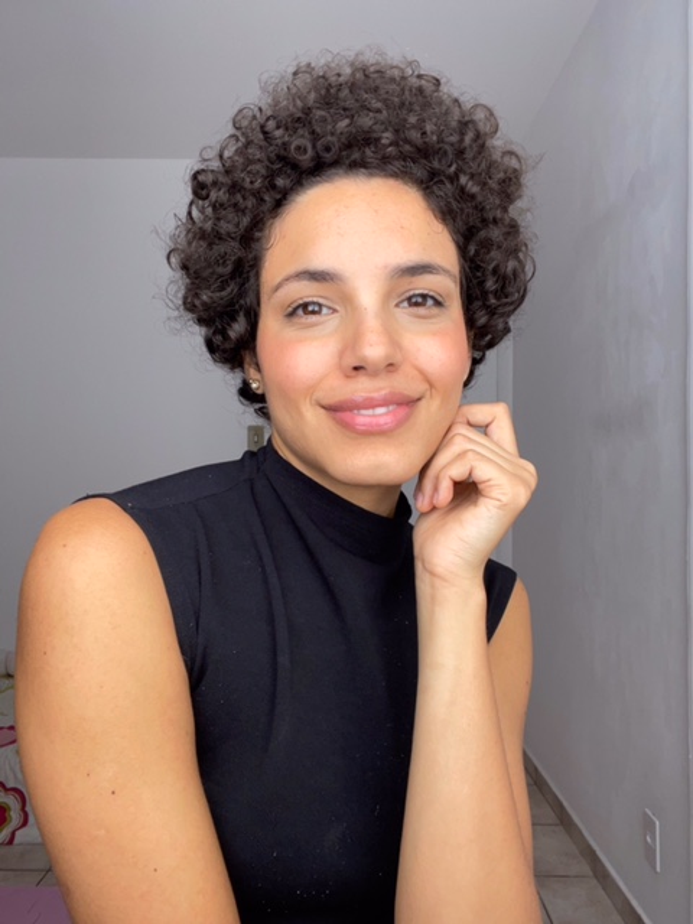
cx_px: 346
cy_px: 462
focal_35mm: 30
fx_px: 801
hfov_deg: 46.8
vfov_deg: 60.0
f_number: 2.2
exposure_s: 1/121
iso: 25
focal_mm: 2.71
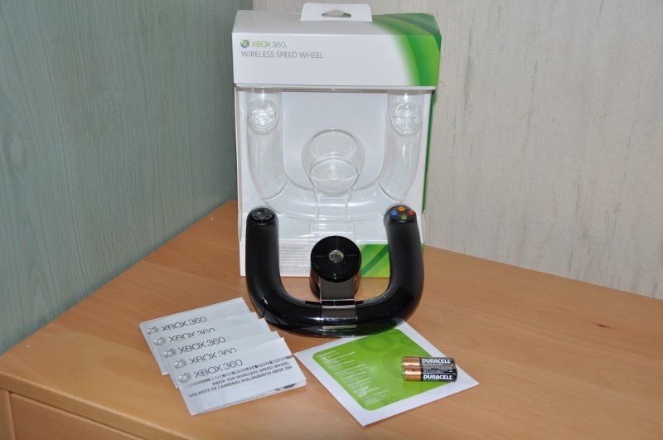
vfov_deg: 26.4
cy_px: 220
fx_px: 938
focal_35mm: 51
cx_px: 332
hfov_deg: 38.9
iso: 200
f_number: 5.6
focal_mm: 34
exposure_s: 1/30
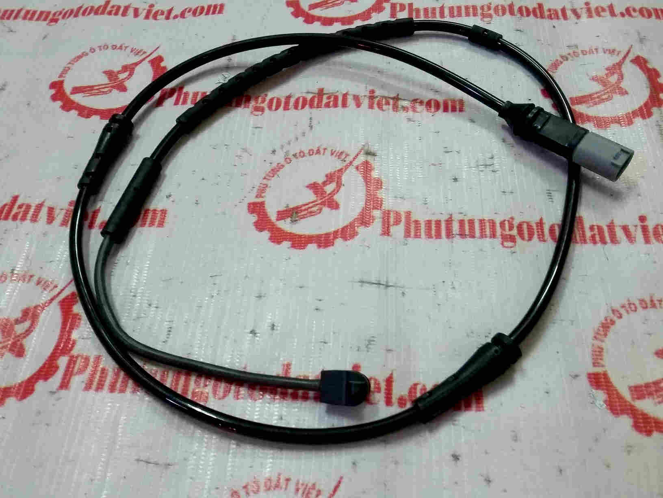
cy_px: 249
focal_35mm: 31
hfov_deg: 58.4
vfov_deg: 45.4
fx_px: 594
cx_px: 332
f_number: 2.2
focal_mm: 3.3
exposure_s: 1/17
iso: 250
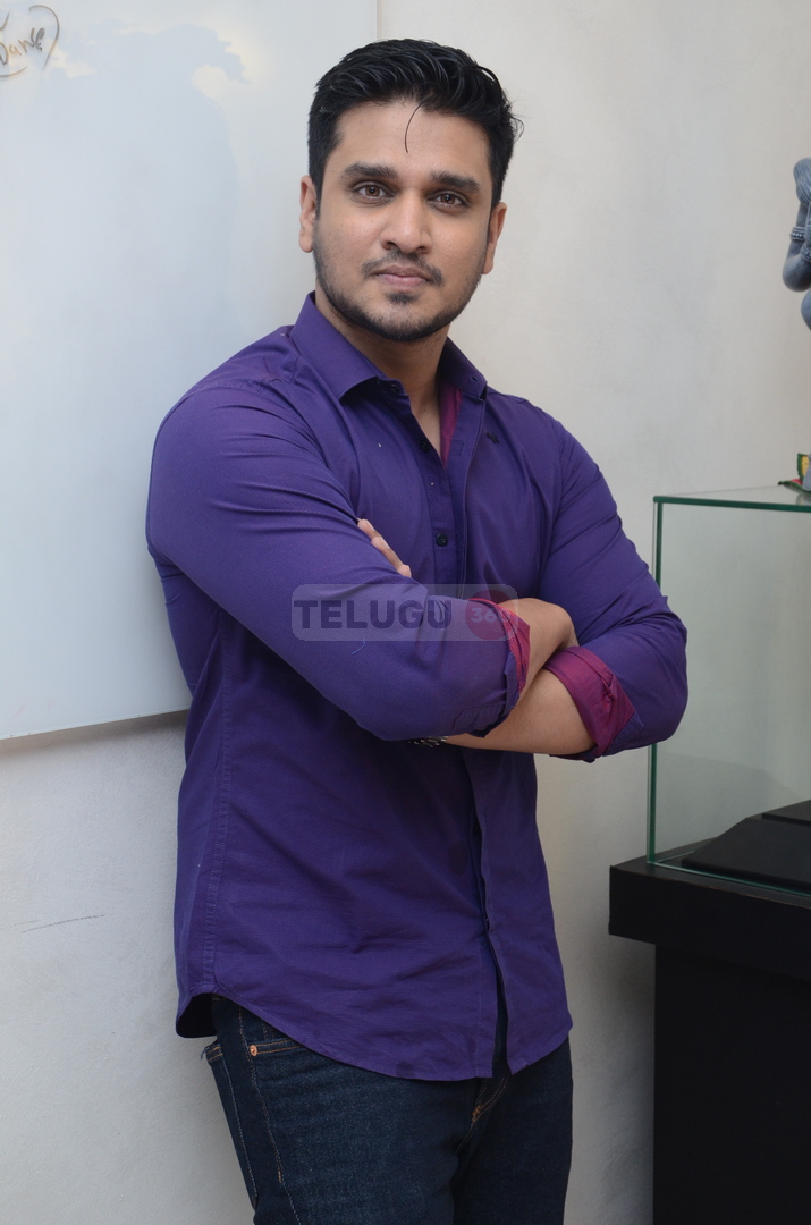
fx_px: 2292
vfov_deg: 29.9
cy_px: 612
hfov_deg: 20.1
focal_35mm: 68
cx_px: 406
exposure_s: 1/125
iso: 800
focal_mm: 45
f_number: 9
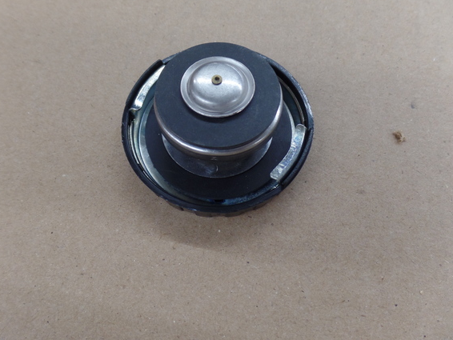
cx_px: 209
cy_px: 161
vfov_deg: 53.1
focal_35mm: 26
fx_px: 340
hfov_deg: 67.2
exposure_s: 1/30
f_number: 2.8
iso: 160
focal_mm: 4.1
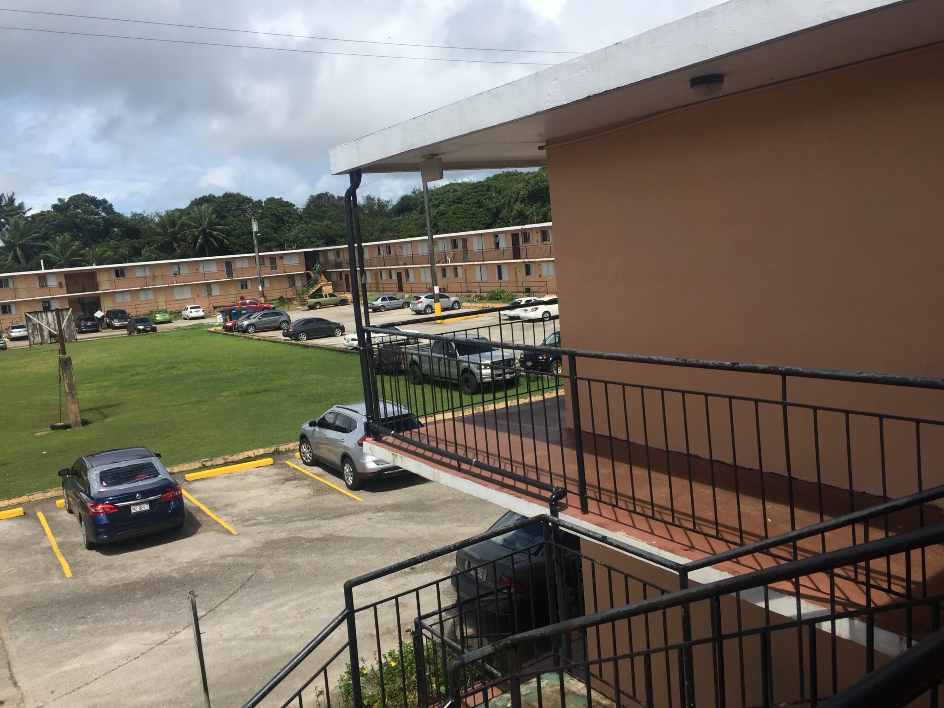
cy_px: 354
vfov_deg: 48.2
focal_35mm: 29
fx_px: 791
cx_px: 472
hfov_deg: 61.7
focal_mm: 4.15
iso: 32
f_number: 2.2
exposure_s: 1/2639
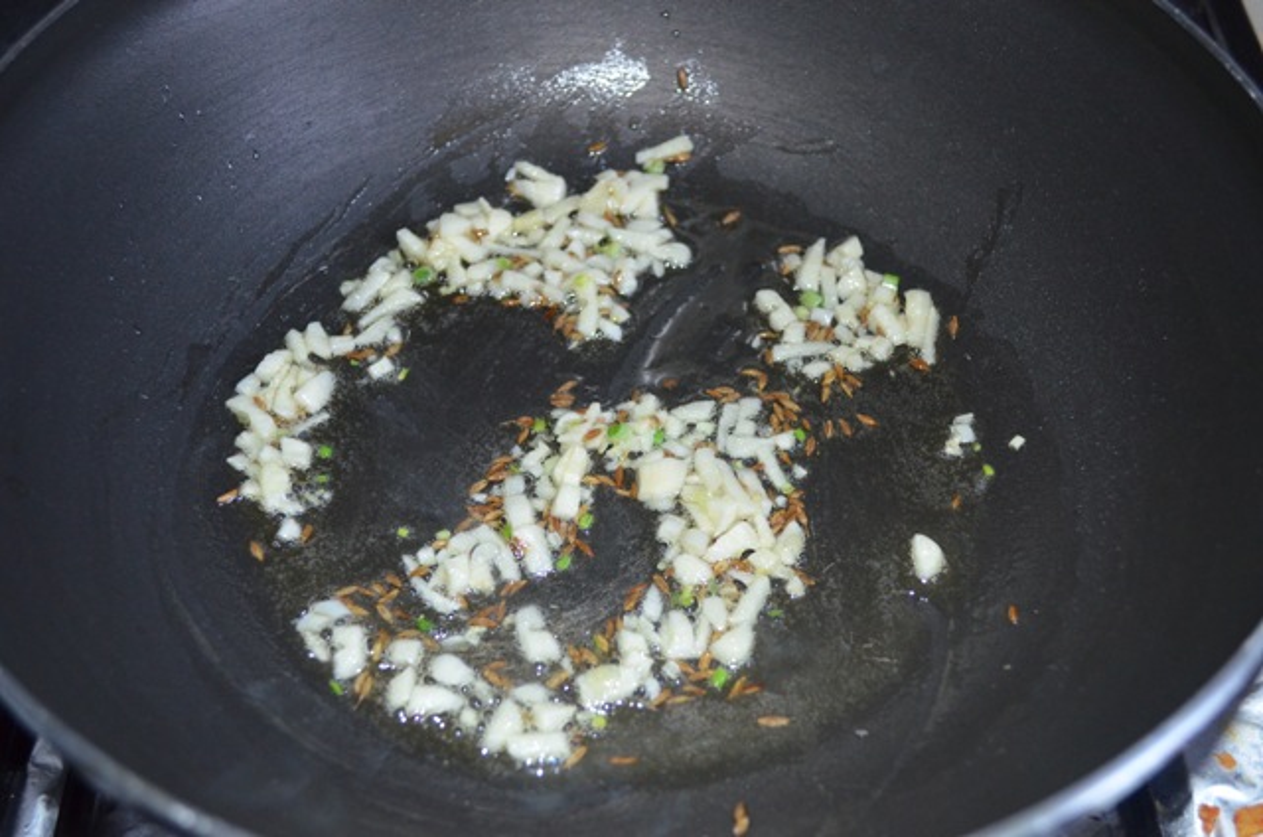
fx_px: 1681
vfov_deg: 28.0
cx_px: 632
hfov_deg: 41.2
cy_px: 418
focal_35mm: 48
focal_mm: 32
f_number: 4.8
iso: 1400
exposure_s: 1/60
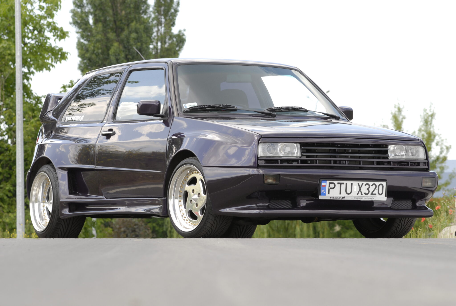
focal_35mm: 180
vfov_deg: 7.7
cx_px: 228
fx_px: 2283
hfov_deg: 11.4
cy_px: 153
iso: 200
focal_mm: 120
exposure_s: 1/125
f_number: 8
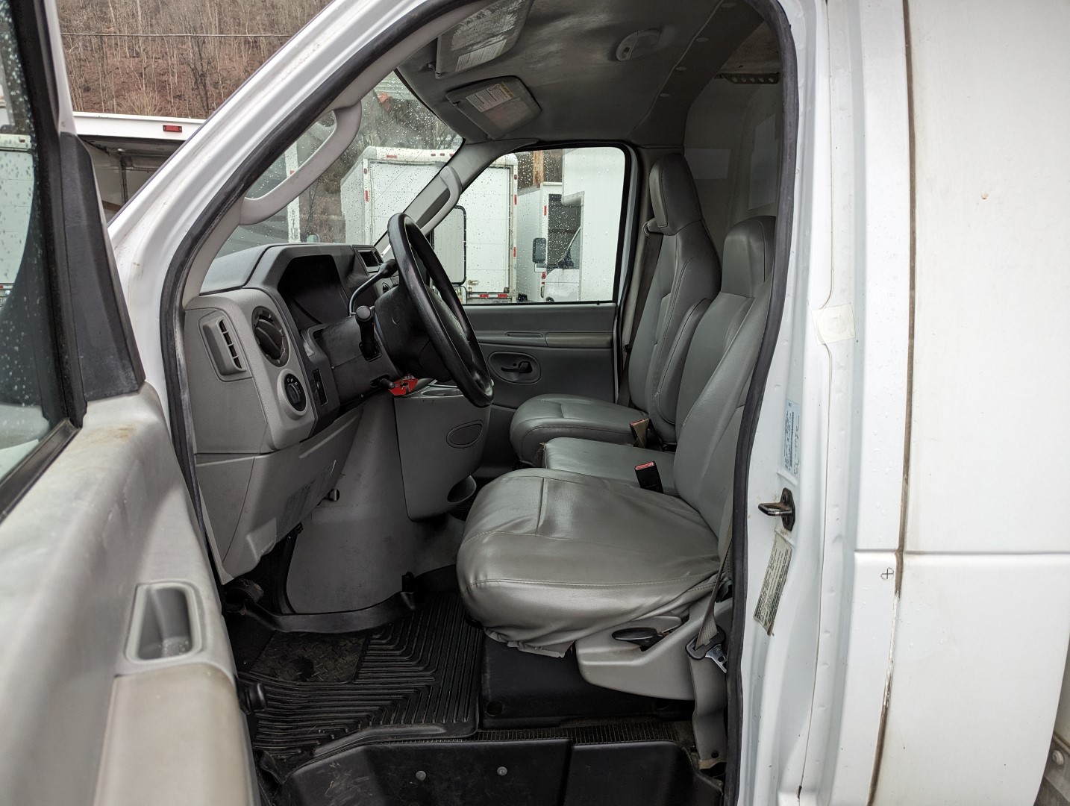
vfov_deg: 56.9
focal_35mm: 24
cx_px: 535
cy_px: 403
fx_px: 743
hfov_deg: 71.5
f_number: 1.85
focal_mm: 6.81
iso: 228
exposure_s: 1/70.5
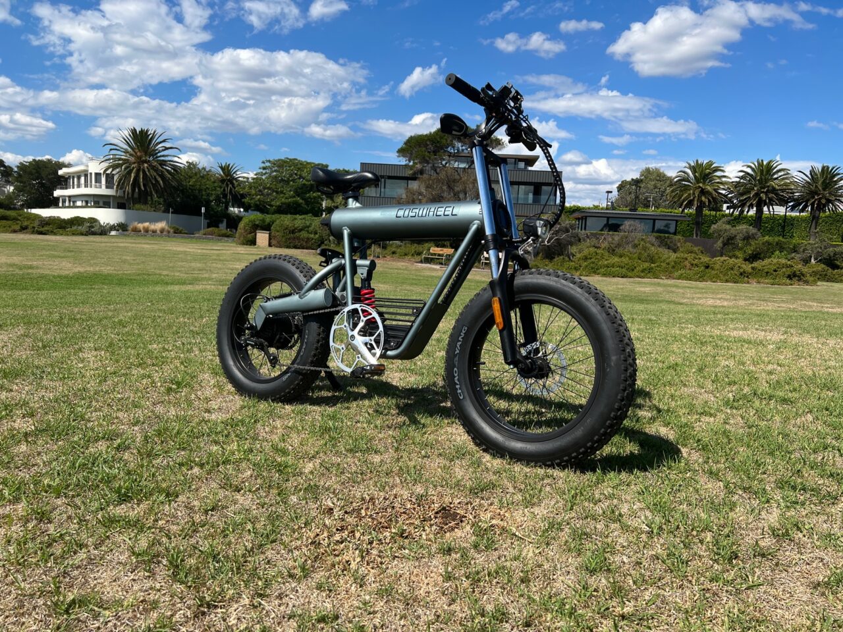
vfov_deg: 53.1
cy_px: 316
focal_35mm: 26
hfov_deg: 67.3
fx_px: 633
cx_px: 422
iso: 50
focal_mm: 5.7
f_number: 1.5
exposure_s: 1/4630
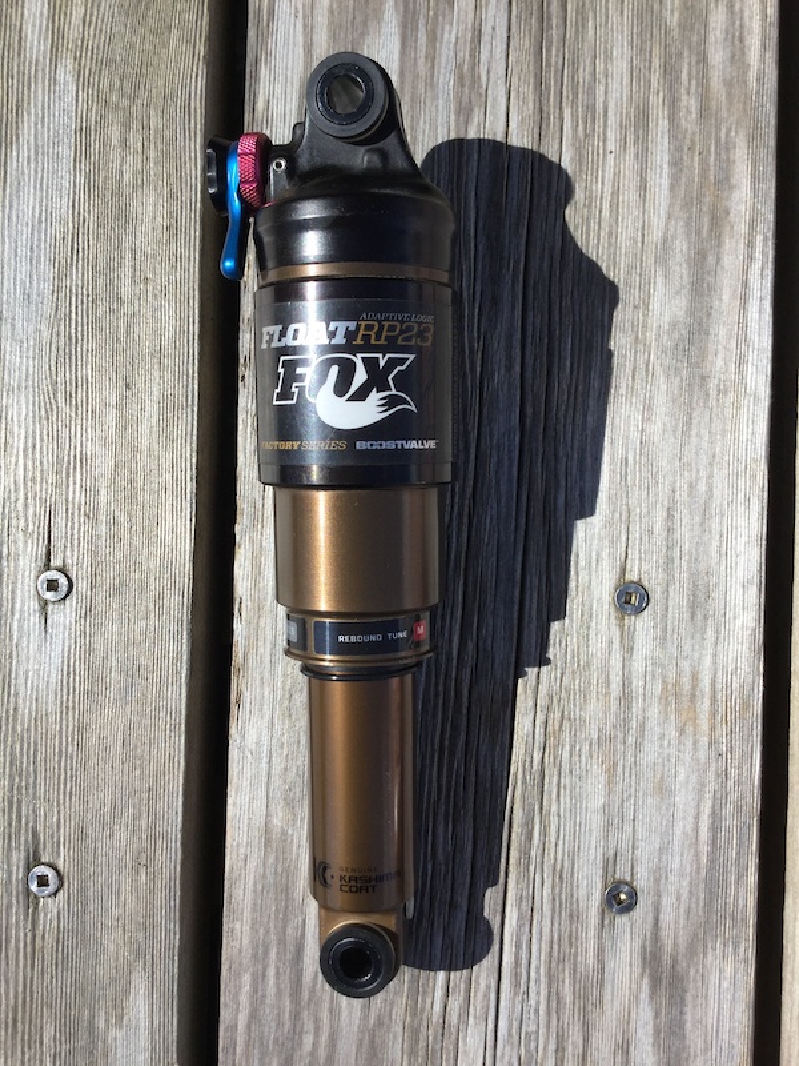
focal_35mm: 31
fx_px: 954
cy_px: 533
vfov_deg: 58.4
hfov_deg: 45.4
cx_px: 400
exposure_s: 1/1508
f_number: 2.4
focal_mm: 3.3
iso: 25
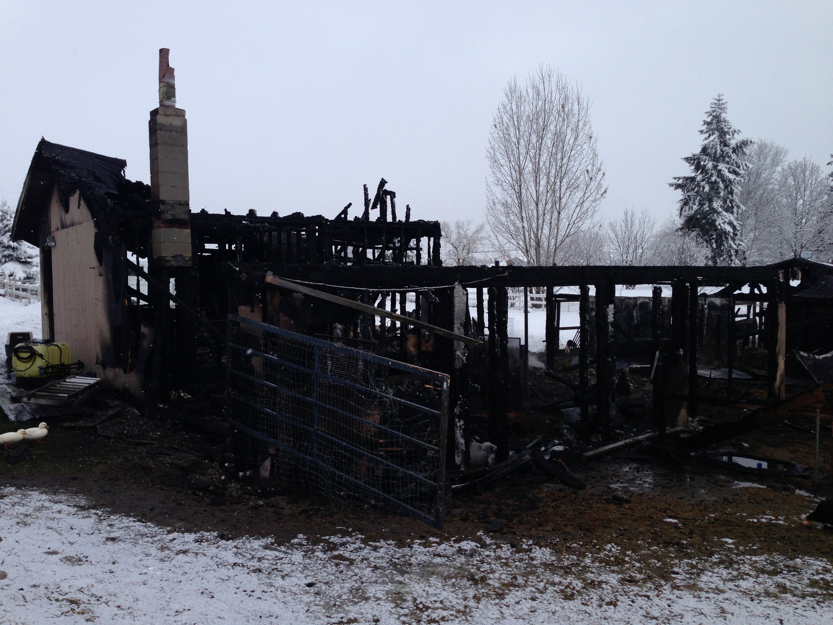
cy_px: 312
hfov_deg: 55.4
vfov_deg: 42.9
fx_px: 794
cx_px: 416
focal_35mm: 33
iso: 50
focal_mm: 4.13
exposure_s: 1/1006
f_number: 2.4
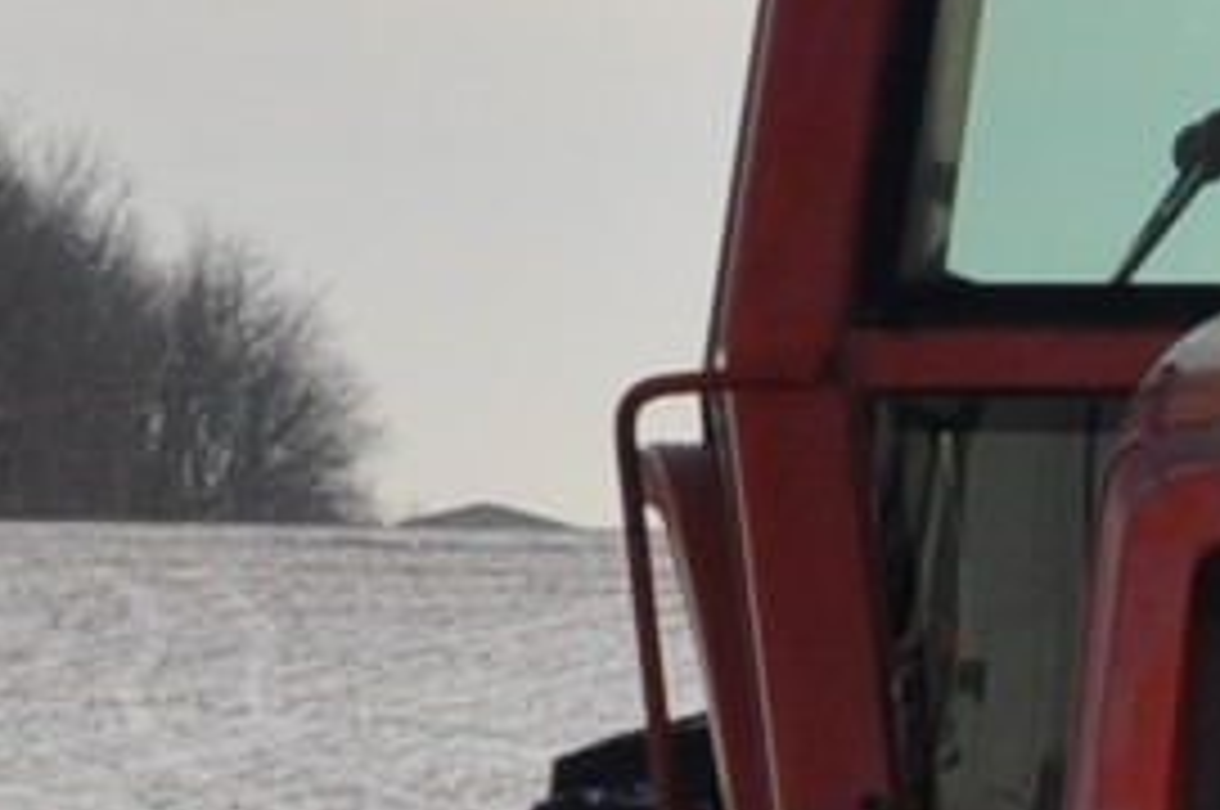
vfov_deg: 4.4
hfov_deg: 6.6
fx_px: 10459
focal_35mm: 309
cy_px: 1530
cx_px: 1715
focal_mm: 26
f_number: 10
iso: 200
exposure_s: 1/400
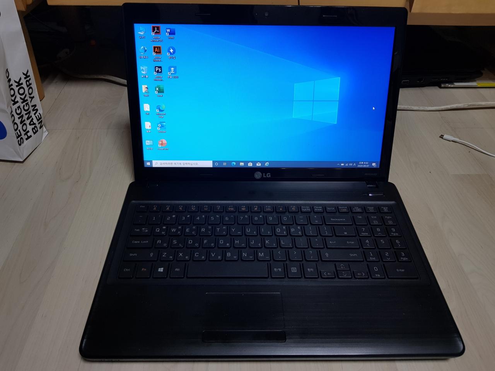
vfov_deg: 53.1
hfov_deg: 67.3
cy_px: 186
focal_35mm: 26
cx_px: 248
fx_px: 372
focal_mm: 4.2
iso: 80
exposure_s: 1/60
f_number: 1.7
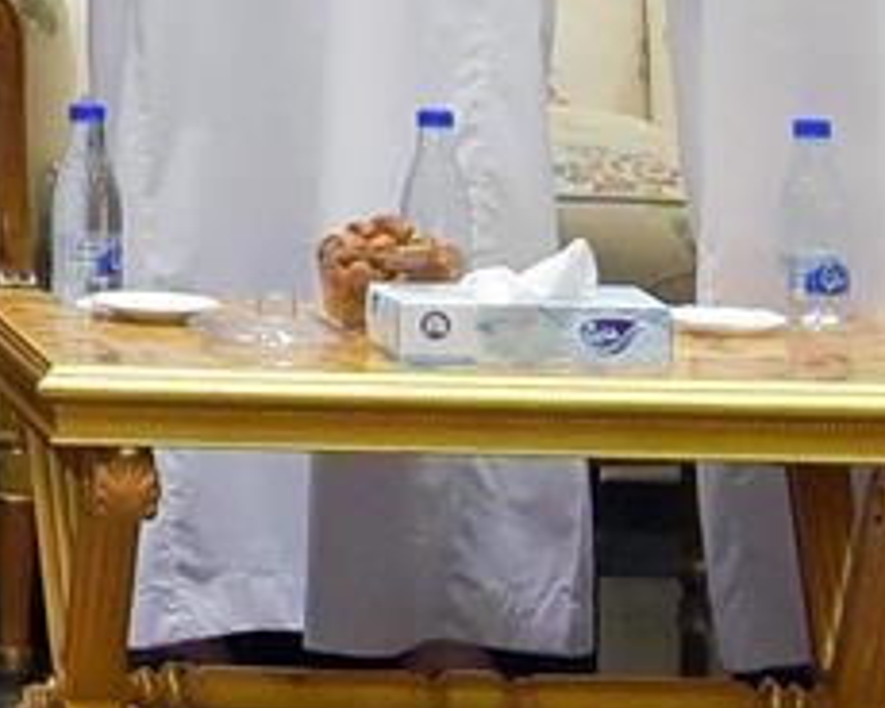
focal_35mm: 261
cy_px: -1124
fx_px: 6836
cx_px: -1185
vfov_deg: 5.7
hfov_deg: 7.0
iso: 1250
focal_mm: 40
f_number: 4.5
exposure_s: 1/200
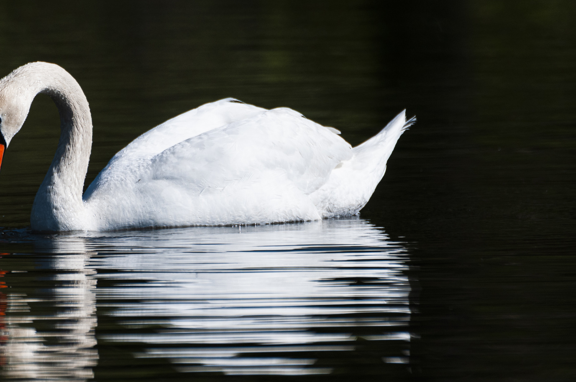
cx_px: 243
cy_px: 172
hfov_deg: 1.9
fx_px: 16984
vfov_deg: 1.3
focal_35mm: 1063
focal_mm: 600
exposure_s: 1/2000
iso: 400
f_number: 8
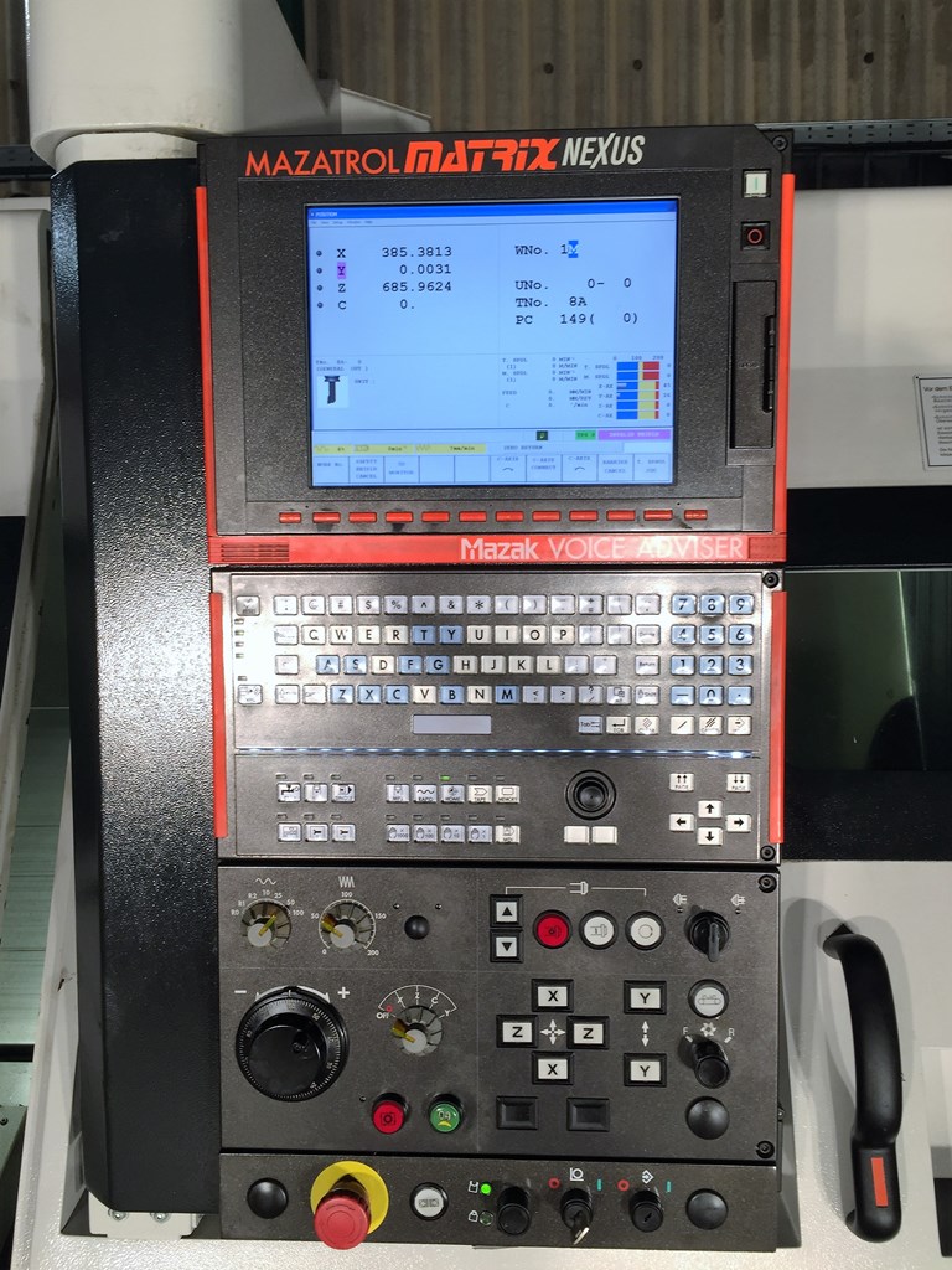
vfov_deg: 61.7
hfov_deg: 48.2
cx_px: 476
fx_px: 1063
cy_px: 635
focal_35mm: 29
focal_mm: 4.15
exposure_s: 1/33
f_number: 2.2
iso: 32
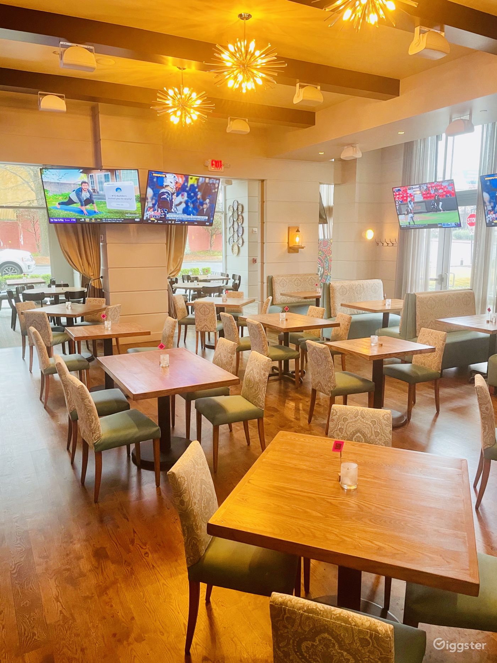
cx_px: 248
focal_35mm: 26
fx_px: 498
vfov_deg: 67.3
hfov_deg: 53.1
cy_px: 332
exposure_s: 1/60
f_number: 1.6
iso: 200
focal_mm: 4.2
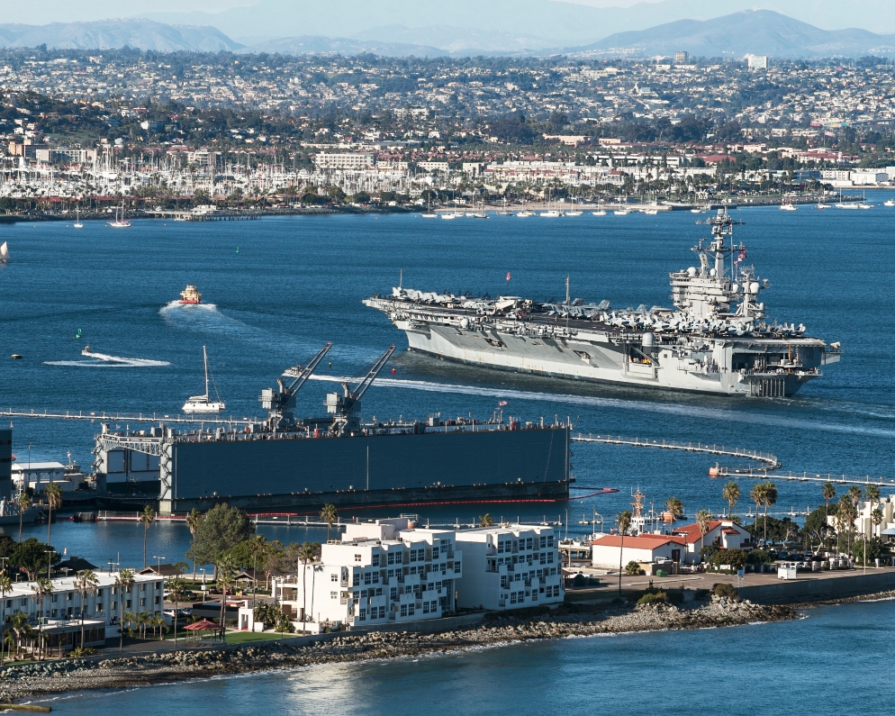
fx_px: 5853
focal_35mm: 221
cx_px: 440
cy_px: 359
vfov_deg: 7.0
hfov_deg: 8.7
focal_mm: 130
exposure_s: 1/500
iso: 110
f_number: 8
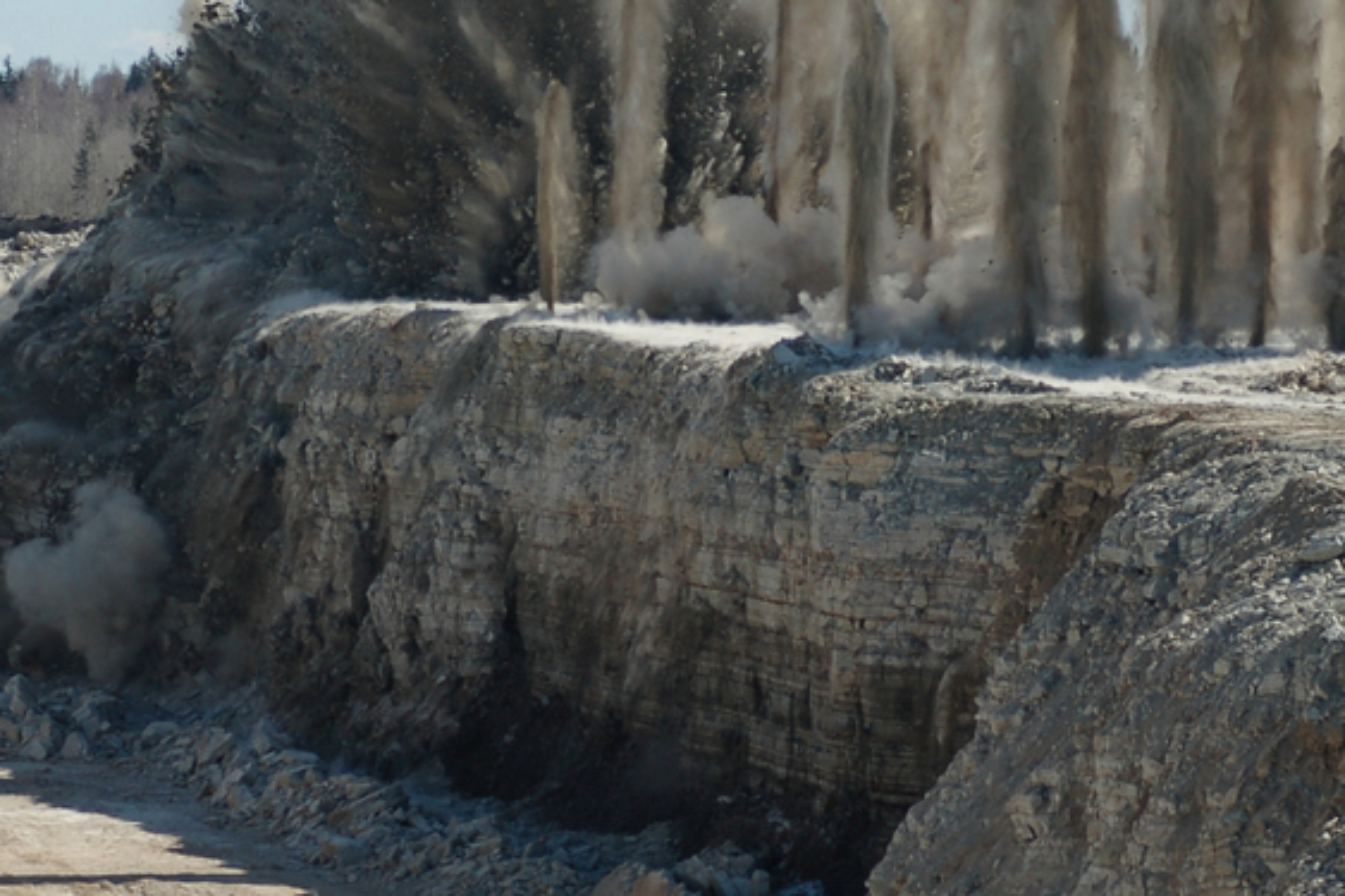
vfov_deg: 4.6
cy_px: 360
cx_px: 533
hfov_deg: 6.8
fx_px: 11242
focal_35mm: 301
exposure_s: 1/1000
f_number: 5.6
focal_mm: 90
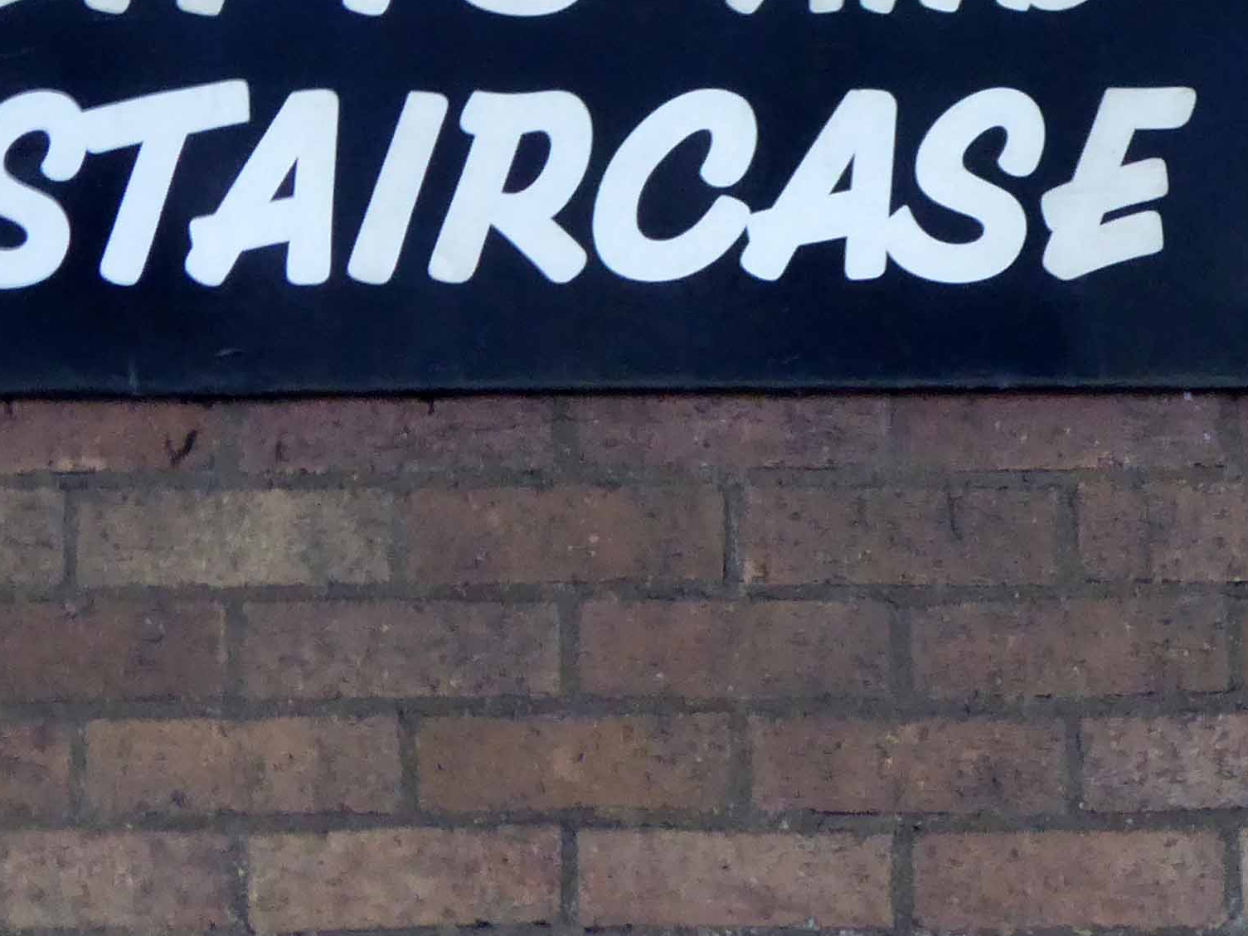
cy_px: -16
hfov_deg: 9.4
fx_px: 7572
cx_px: 792
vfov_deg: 7.0
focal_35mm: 210
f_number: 4.6
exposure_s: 1/4
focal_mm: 13.2
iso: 500
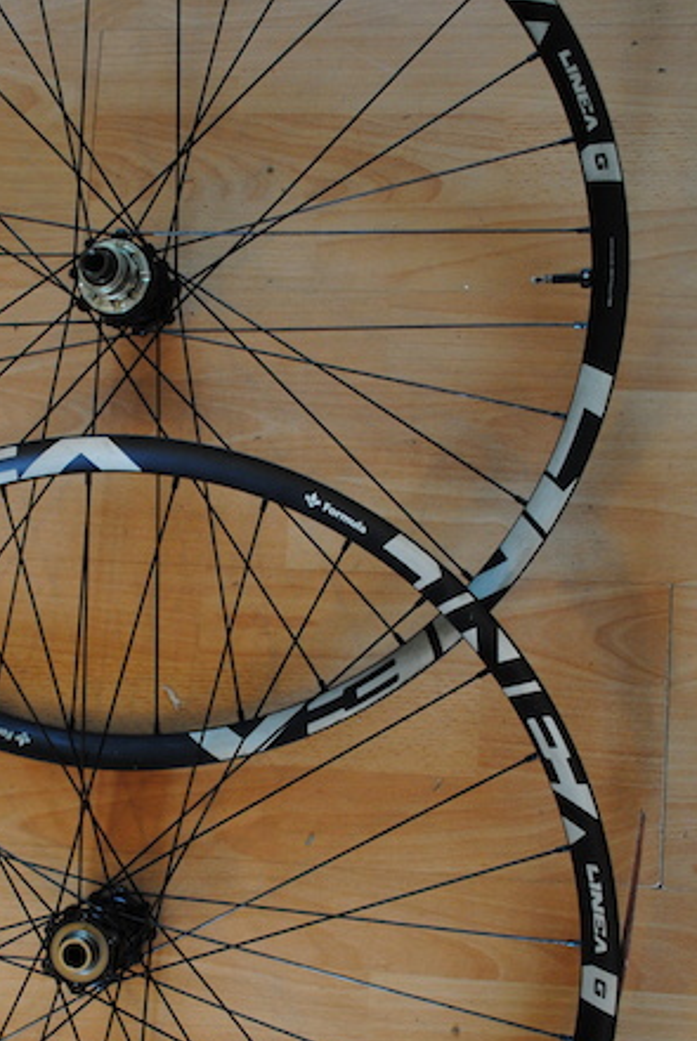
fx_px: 1420
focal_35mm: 49
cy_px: 637
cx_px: 168
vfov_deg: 40.1
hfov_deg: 27.2
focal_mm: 18
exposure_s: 1/30
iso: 360
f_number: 3.5
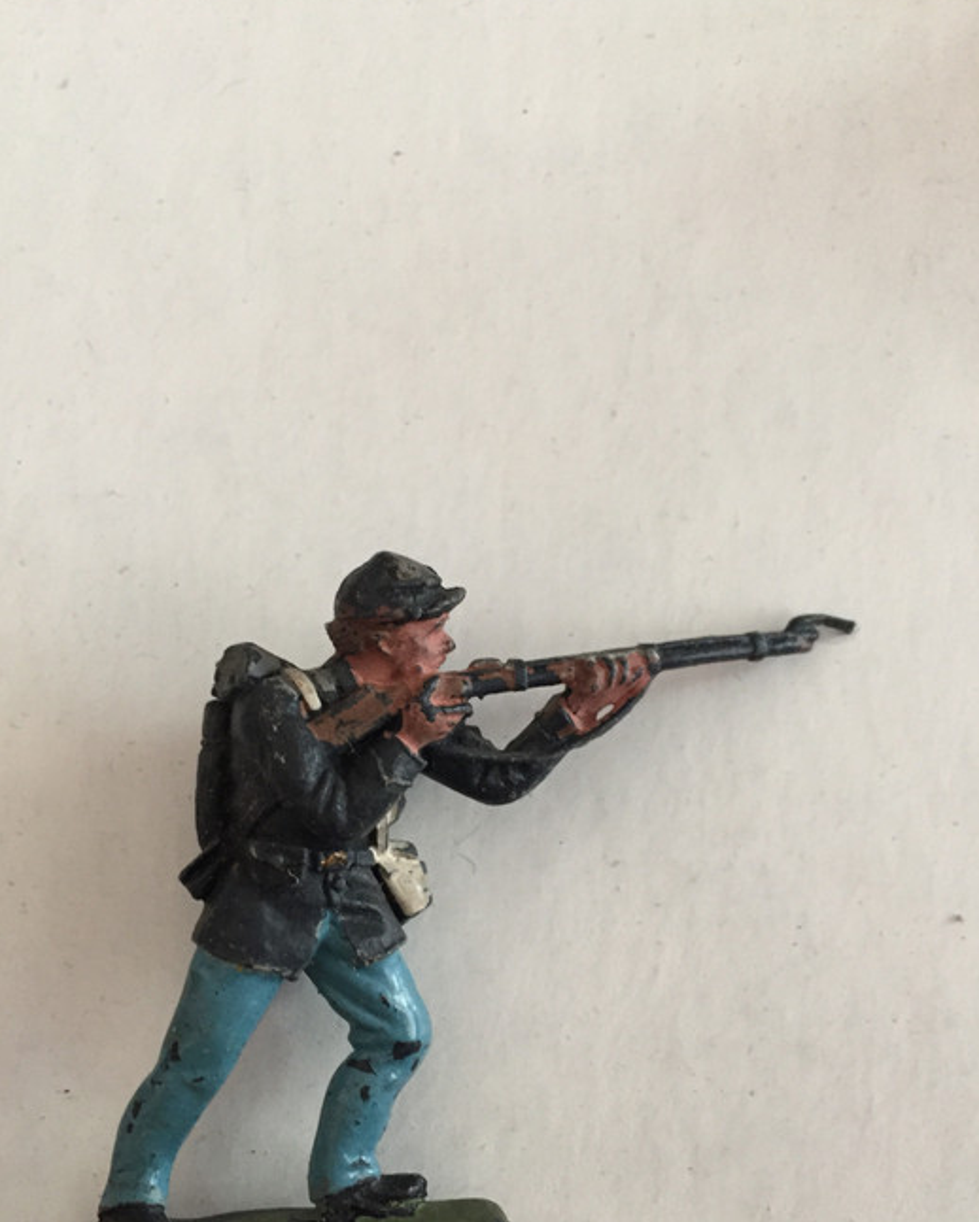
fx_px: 1267
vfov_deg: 51.2
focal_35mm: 35
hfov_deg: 42.2
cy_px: 727
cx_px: 431
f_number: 2.2
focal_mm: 4.15
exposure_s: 1/33
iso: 200
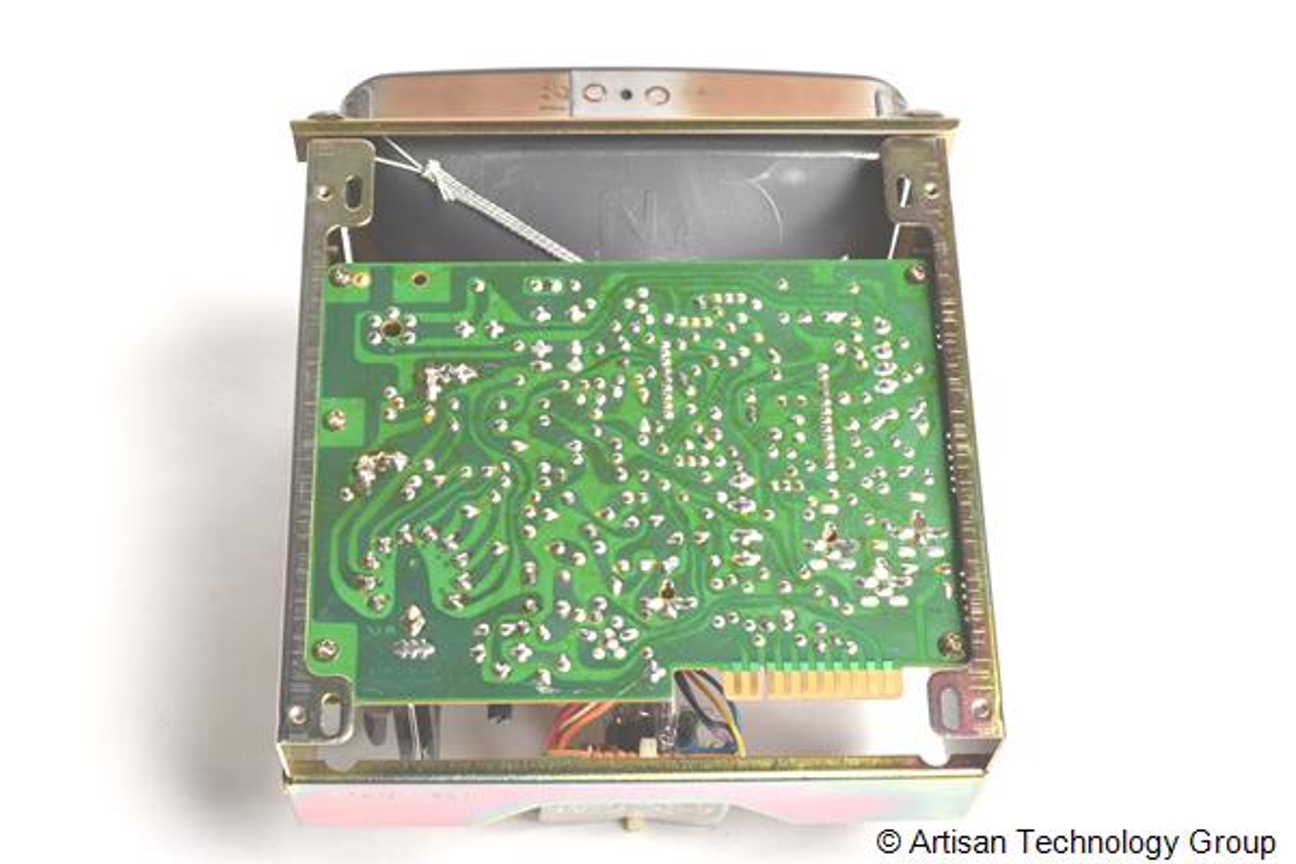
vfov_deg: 34.2
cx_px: 648
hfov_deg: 49.6
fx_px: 1404
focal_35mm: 39
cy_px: 432
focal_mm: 26
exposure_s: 1/200
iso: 200
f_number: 14
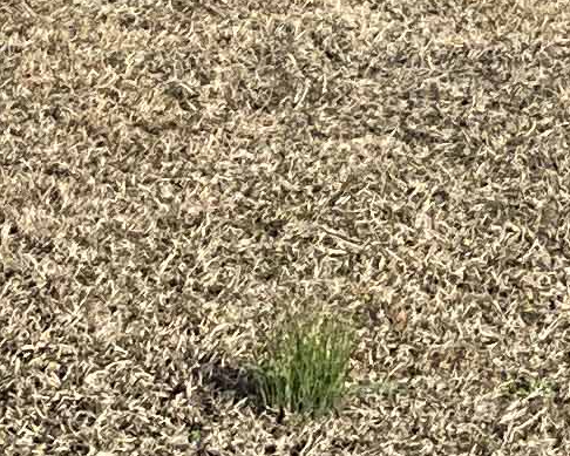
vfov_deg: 6.3
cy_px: -578
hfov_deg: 8.0
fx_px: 3965
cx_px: 1007
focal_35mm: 235
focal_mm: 3
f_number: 1.8
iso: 25
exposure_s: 1/1848
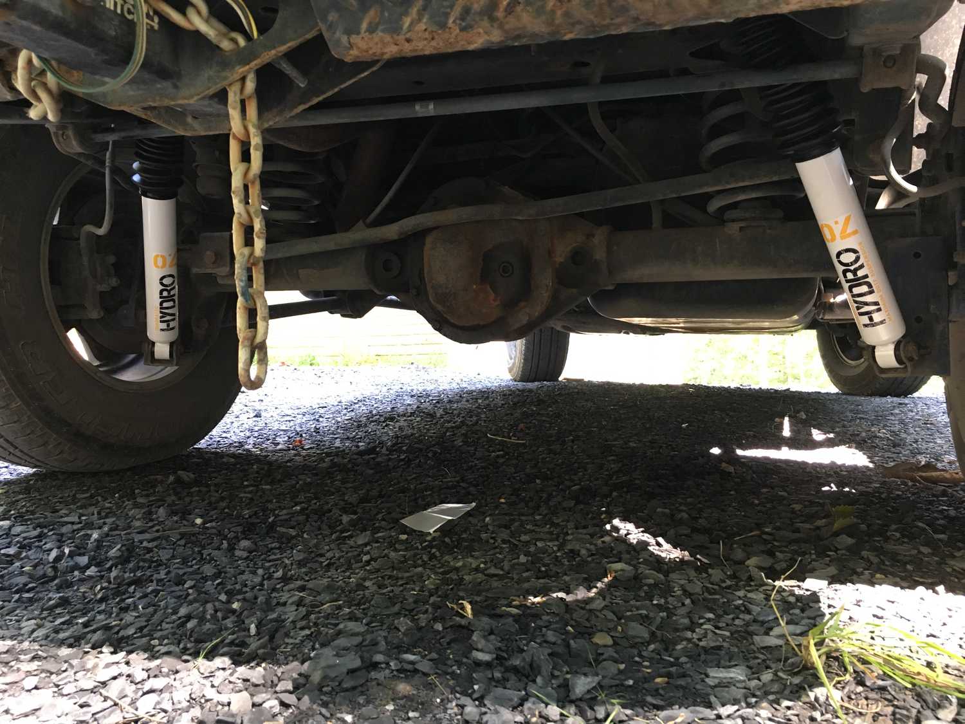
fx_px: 808
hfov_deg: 61.7
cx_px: 482
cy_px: 362
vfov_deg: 48.2
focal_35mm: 29
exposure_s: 1/30
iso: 125
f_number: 2.2
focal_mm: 4.15
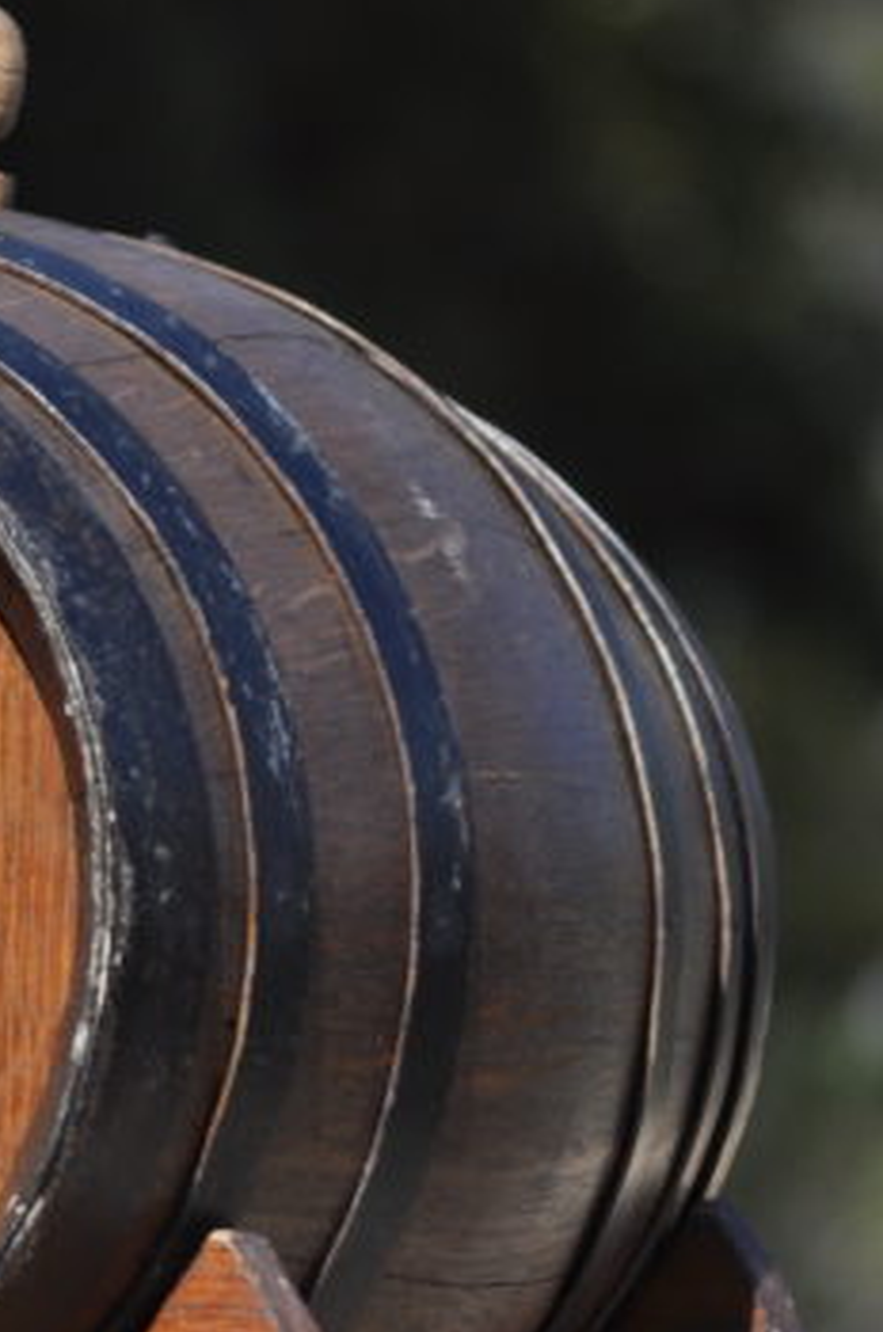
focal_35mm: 483
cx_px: -72
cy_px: 822
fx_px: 17840
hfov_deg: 2.8
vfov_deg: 4.3
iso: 200
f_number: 5
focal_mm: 110
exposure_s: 1/2000
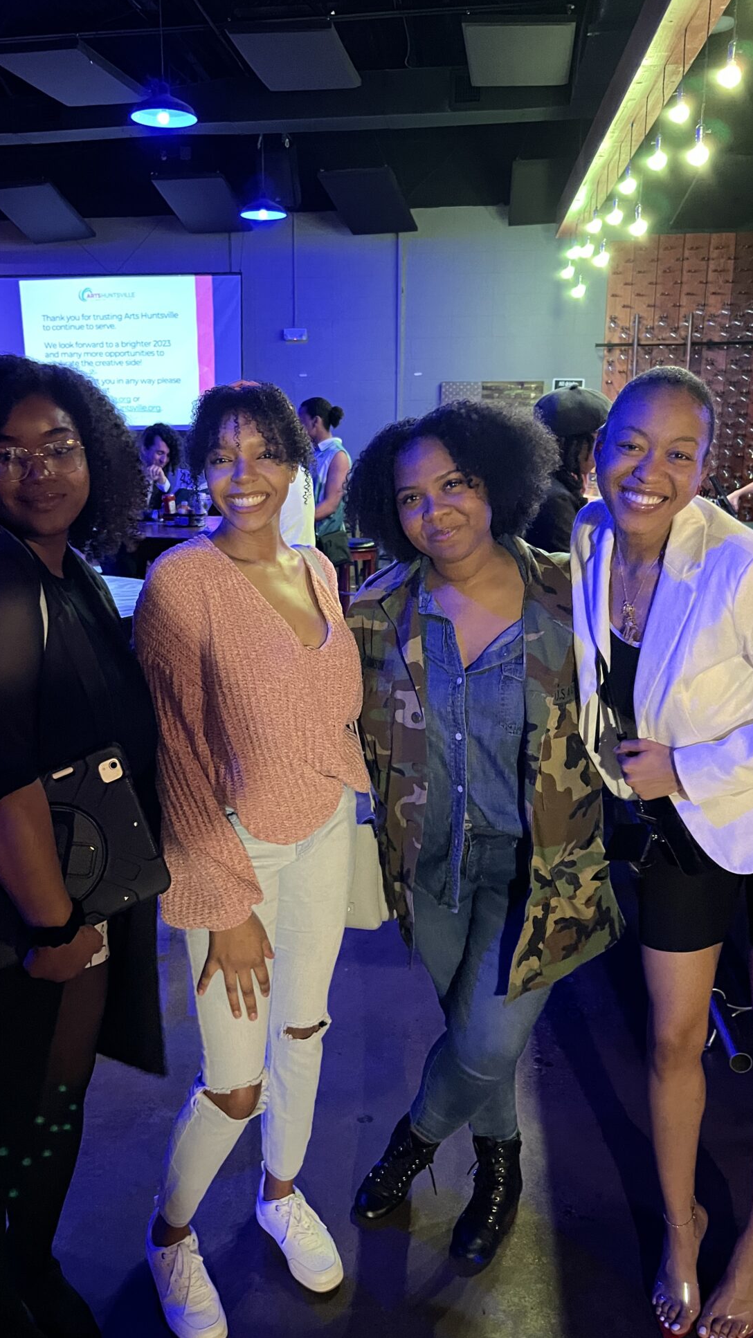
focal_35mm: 30
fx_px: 1065
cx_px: 325
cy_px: 702
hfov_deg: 38.9
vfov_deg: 64.3
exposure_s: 1/15
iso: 1000
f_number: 1.5
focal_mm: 5.7
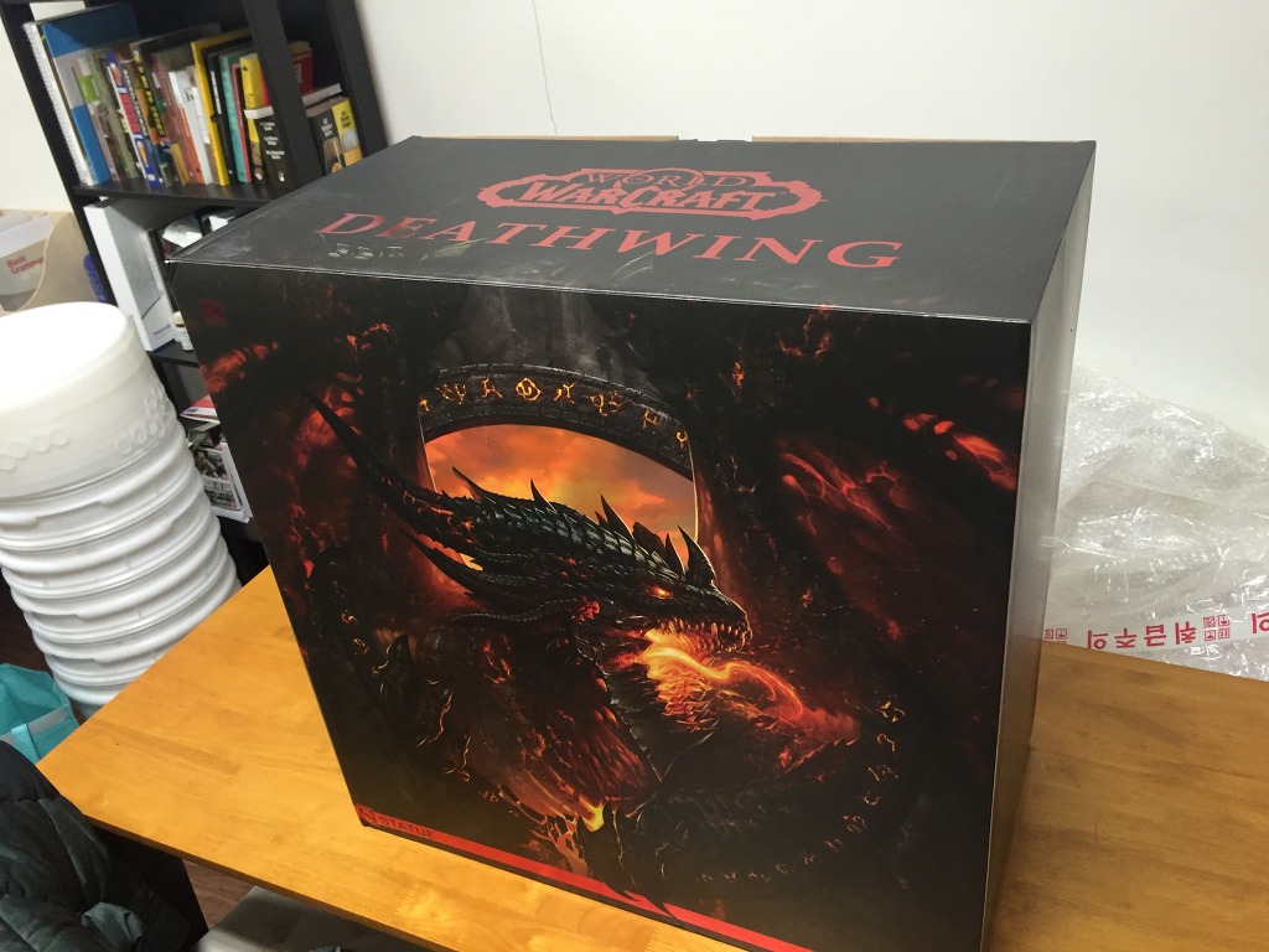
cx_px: 634
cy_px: 476
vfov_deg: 48.2
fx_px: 1063
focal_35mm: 29
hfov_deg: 61.7
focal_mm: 4.15
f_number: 2.2
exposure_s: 1/30
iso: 125
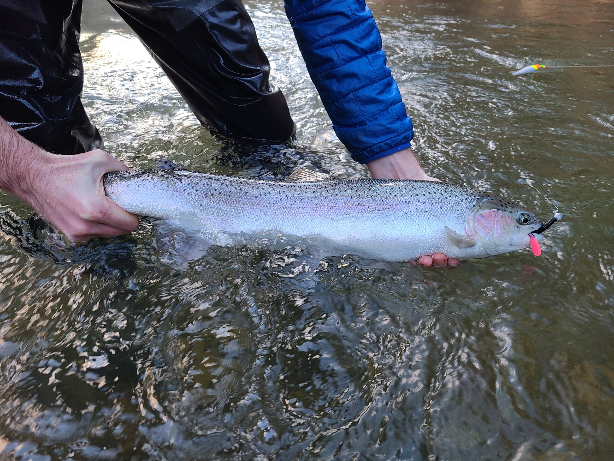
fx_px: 461
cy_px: 230
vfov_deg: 53.1
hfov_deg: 67.3
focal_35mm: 26
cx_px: 307
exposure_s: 1/120
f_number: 1.8
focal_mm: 5.4
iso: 80
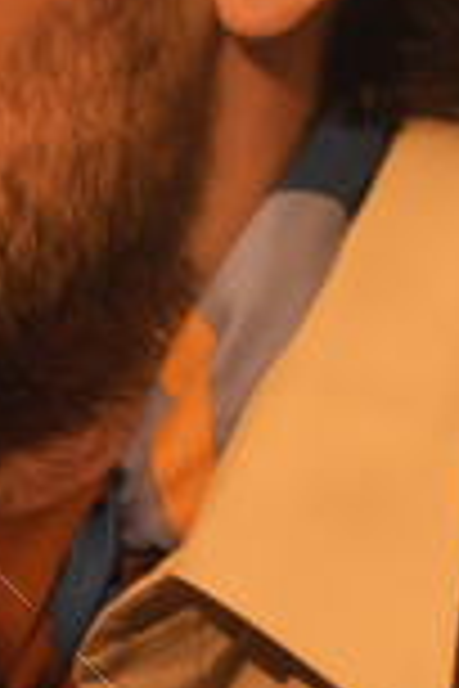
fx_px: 5508
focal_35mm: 288
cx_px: -328
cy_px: 908
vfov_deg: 7.1
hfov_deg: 4.7
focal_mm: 50
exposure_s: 1/160
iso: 400
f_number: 2
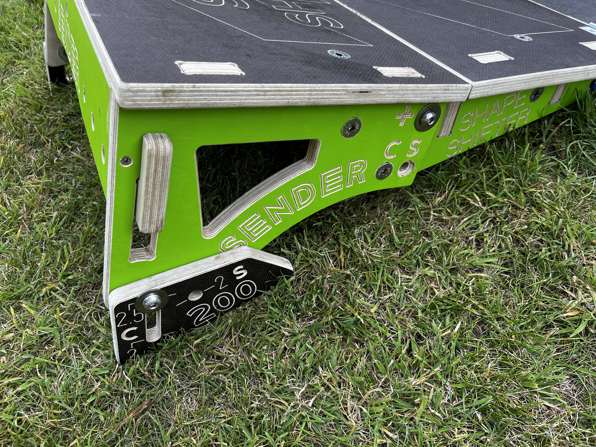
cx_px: 298
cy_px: 224
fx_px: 448
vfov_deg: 53.1
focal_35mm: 26
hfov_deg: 67.3
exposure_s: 1/381
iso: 50
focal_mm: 5.1
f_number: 1.6
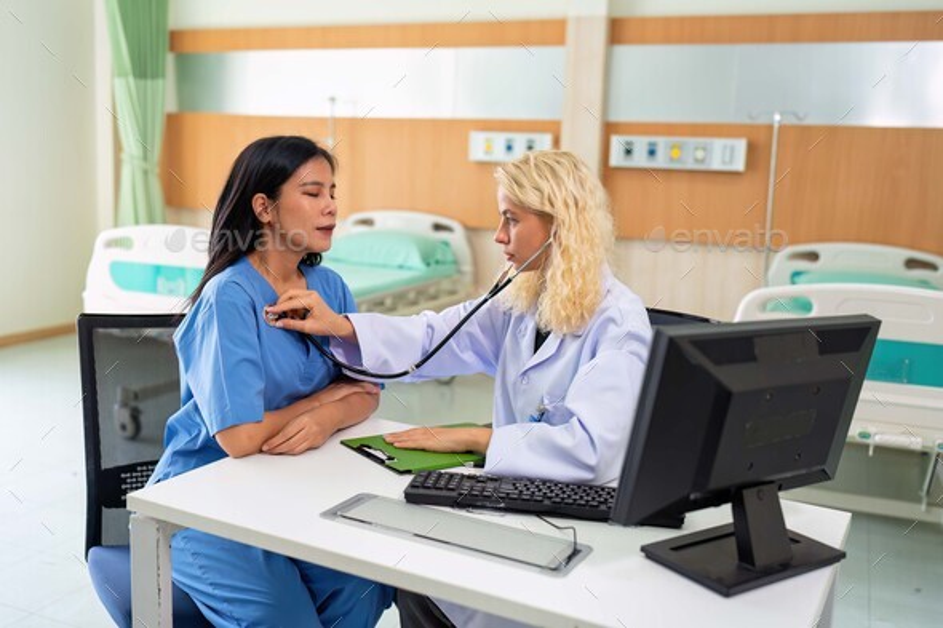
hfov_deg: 54.4
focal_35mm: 35
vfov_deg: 37.8
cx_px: 472
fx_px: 916
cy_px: 314
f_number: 2
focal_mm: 35
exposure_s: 1/160
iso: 100
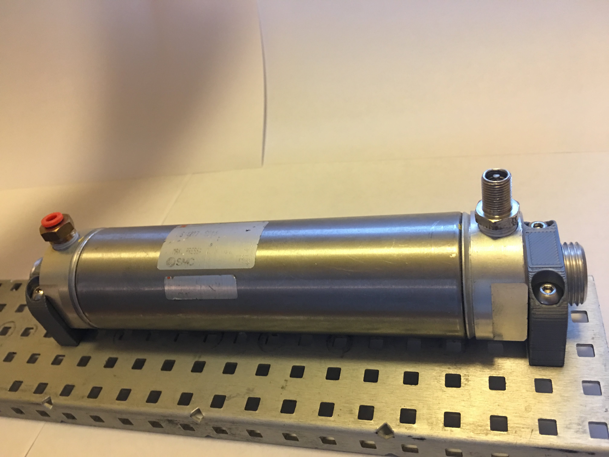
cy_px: 228
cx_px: 304
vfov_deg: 48.2
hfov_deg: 61.7
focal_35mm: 29
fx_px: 510
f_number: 2.2
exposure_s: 1/10
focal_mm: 4.15
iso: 80
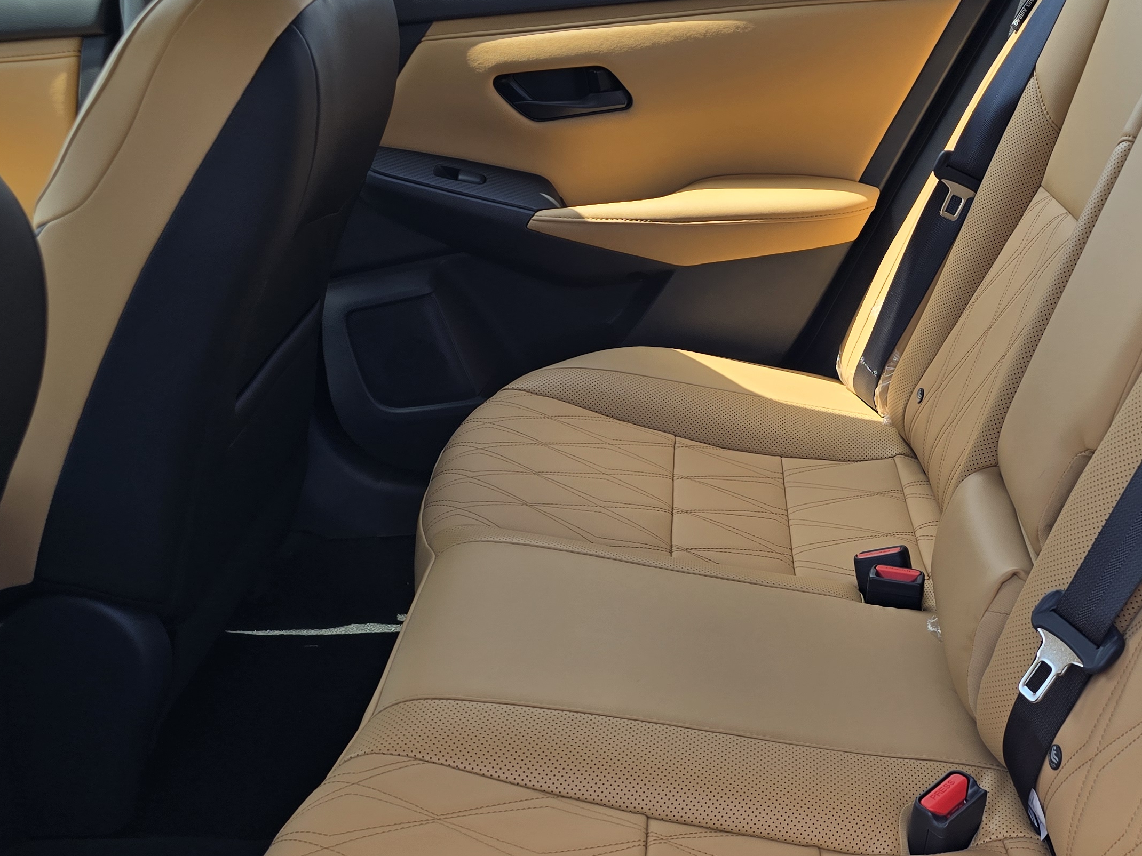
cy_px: 527
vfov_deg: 33.5
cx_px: 871
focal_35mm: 43
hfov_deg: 42.4
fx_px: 1419
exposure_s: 1/331
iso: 12
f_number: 1.7
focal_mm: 6.3
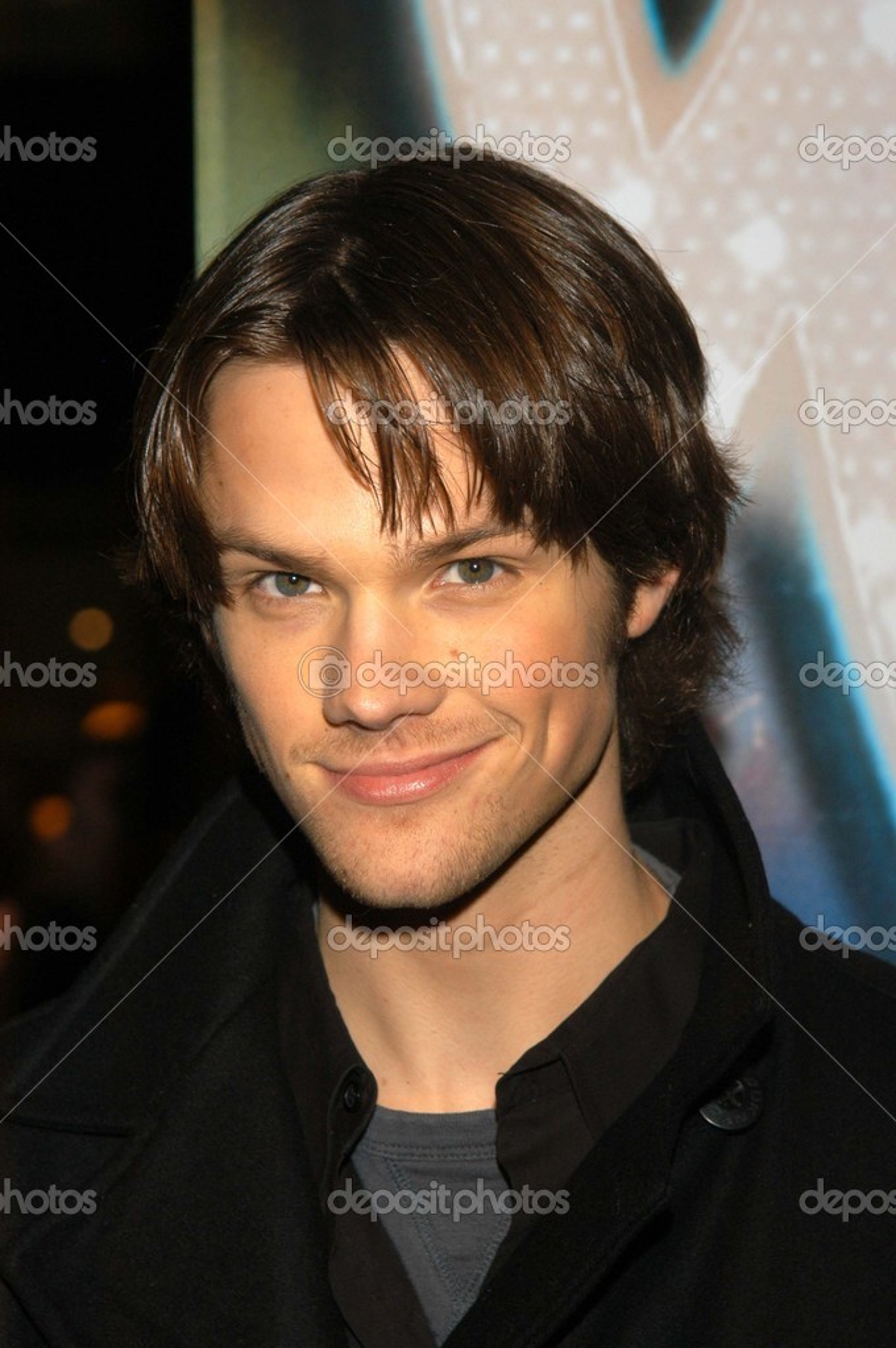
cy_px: 674
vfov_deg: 13.1
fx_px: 5892
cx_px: 448
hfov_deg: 8.7
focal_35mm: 158
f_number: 6.3
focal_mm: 105
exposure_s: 1/160
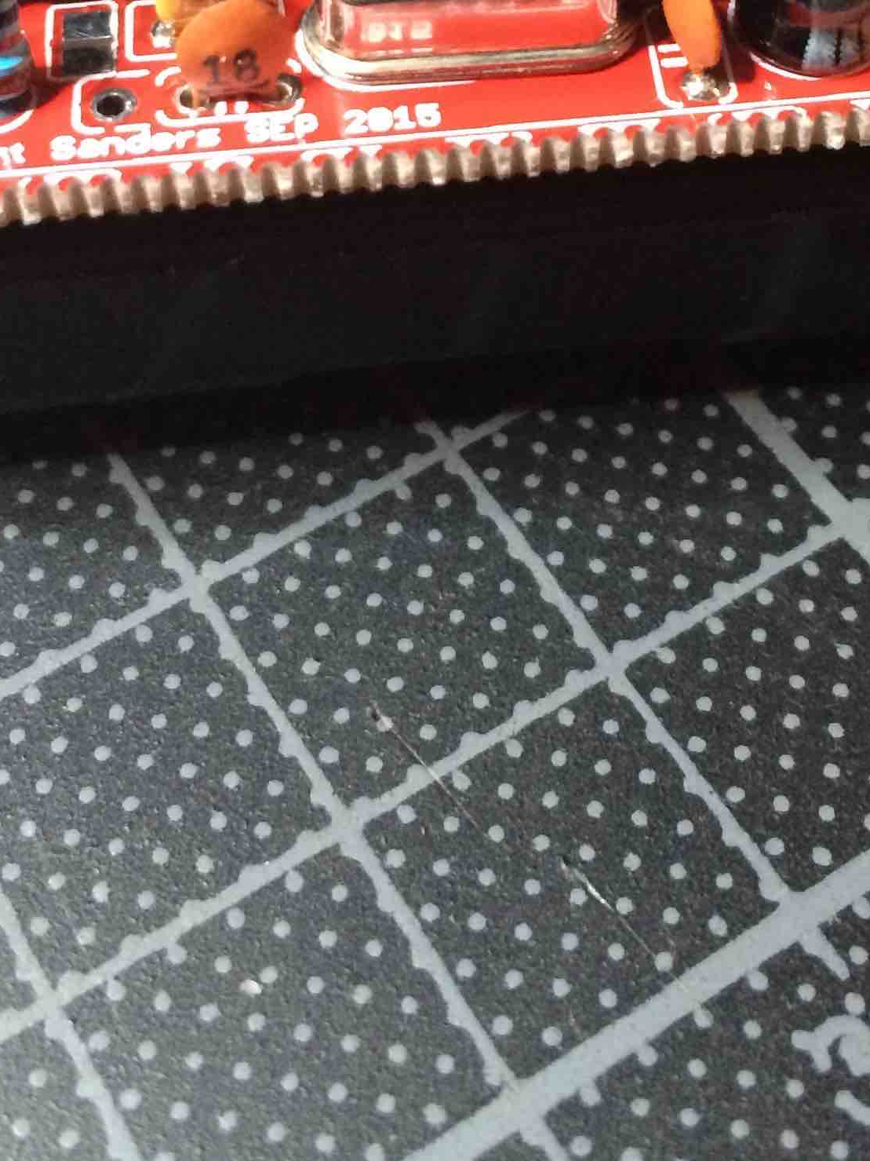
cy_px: 38
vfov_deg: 28.6
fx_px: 2145
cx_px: 514
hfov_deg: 22.9
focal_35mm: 64
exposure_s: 1/20
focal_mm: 4.15
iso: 320
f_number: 2.2
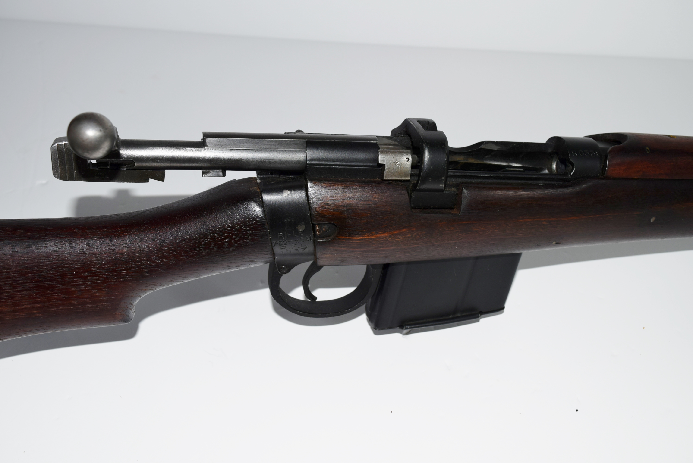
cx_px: 346
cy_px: 232
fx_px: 694
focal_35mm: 36
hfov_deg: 53.1
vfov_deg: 36.9
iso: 100
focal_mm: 24
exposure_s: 1/60
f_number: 8
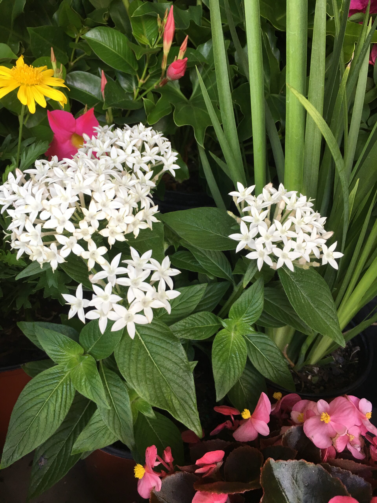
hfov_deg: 48.2
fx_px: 421
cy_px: 252
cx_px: 188
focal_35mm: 29
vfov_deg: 61.7
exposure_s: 1/30
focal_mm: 4.15
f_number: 2.2
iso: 25
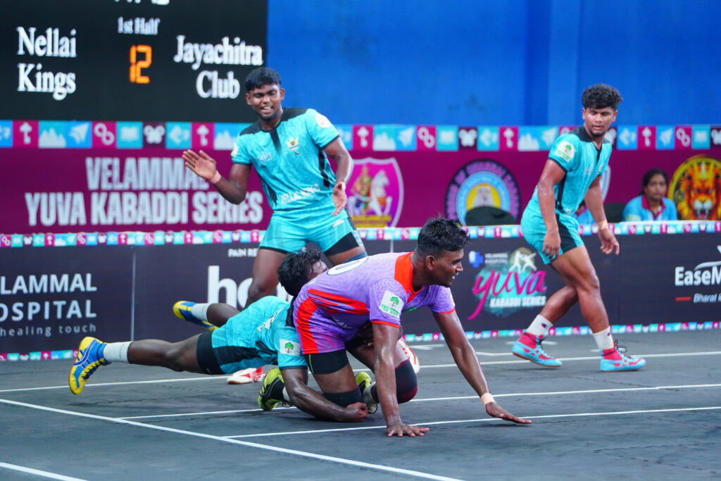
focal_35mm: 121
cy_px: 240
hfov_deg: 16.9
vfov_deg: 11.3
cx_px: 360
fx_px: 2424
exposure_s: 1/800
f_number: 2.8
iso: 3200
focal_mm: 121
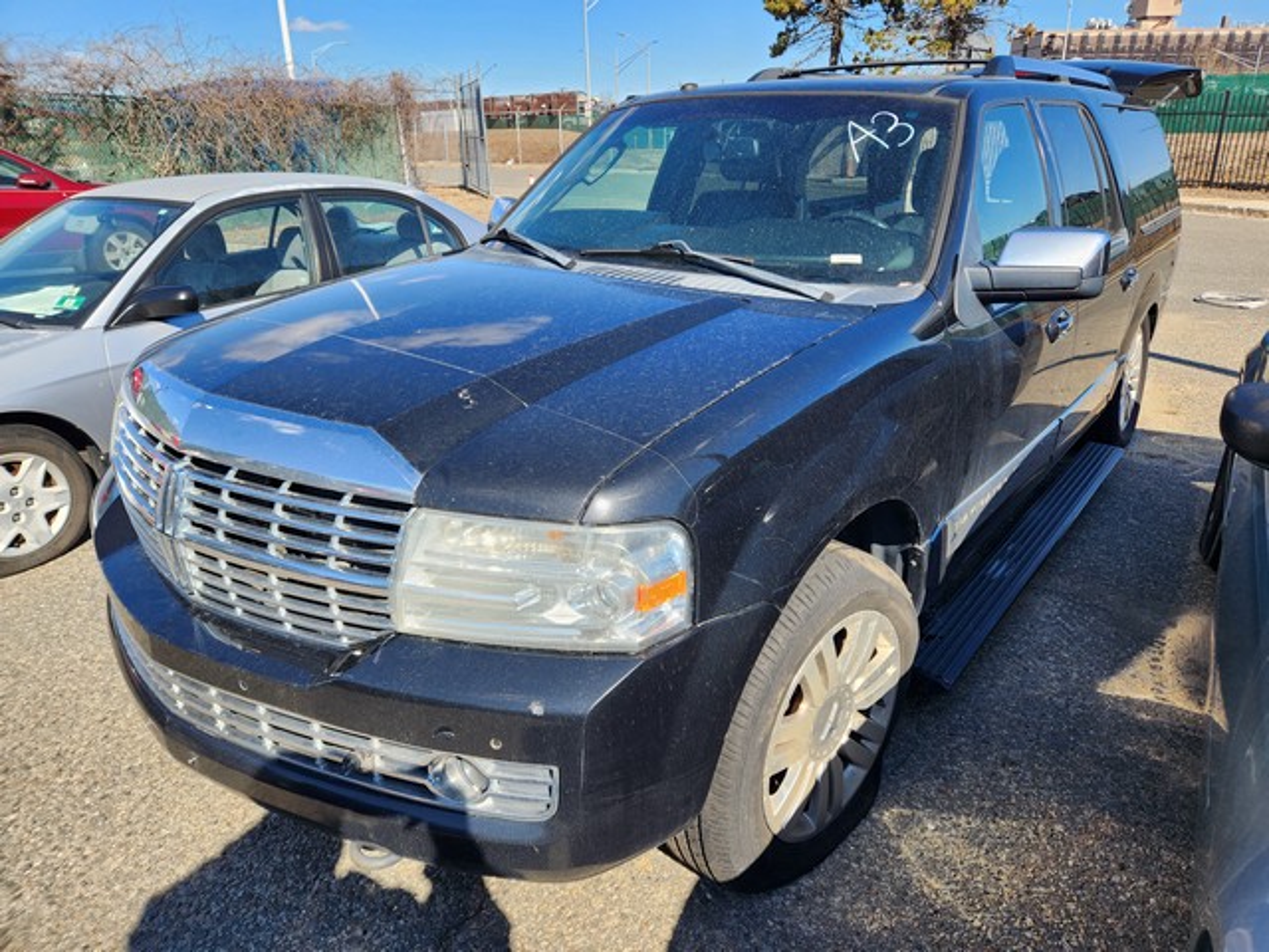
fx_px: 843
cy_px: 476
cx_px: 634
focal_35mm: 23
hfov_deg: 73.9
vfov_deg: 58.9
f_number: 1.8
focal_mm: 5.4
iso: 20
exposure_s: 1/932
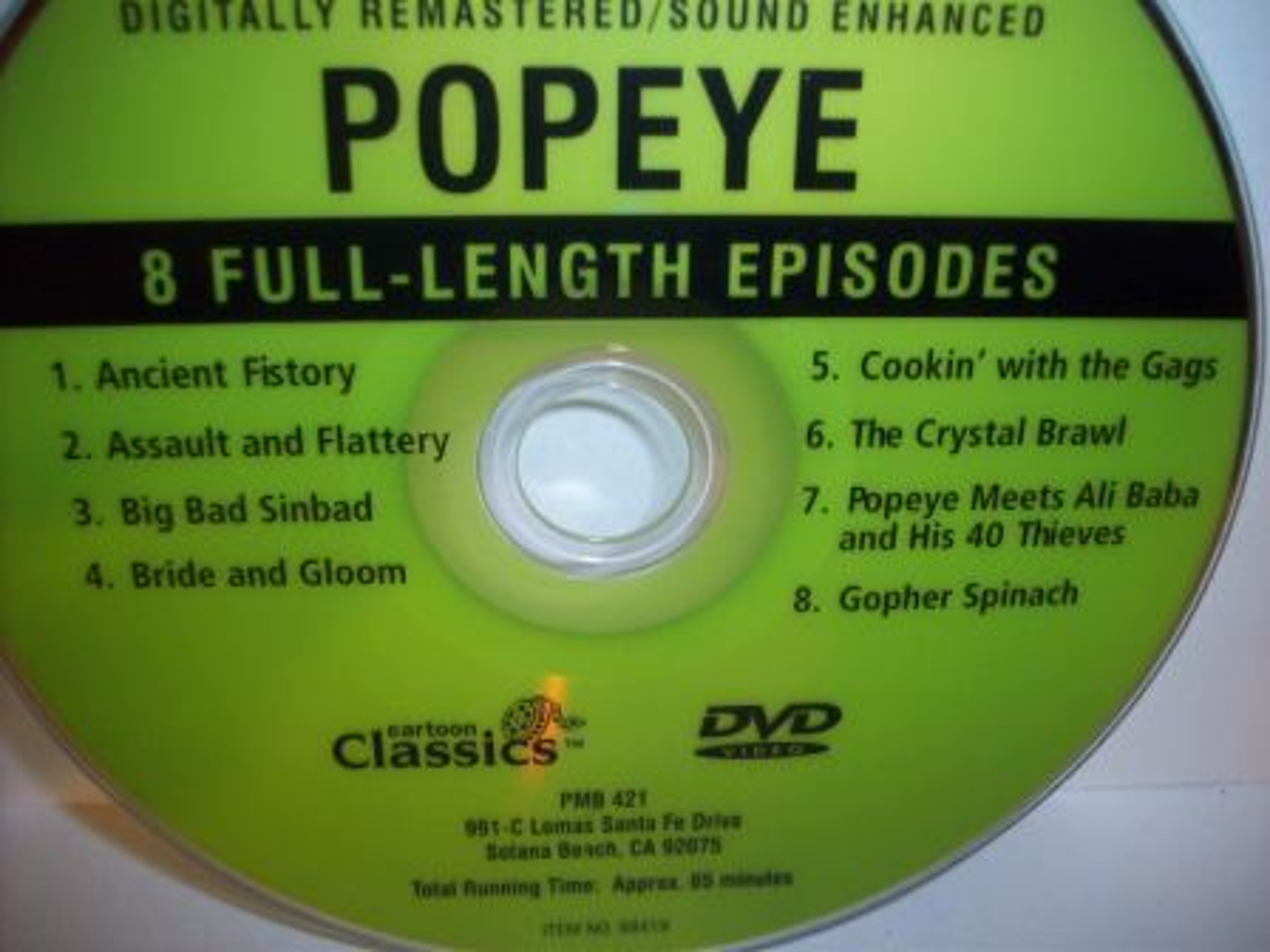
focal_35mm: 37
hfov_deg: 50.1
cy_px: 476
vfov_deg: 38.7
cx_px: 635
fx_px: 1357
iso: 160
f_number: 2.8
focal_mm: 6.2
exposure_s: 1/45
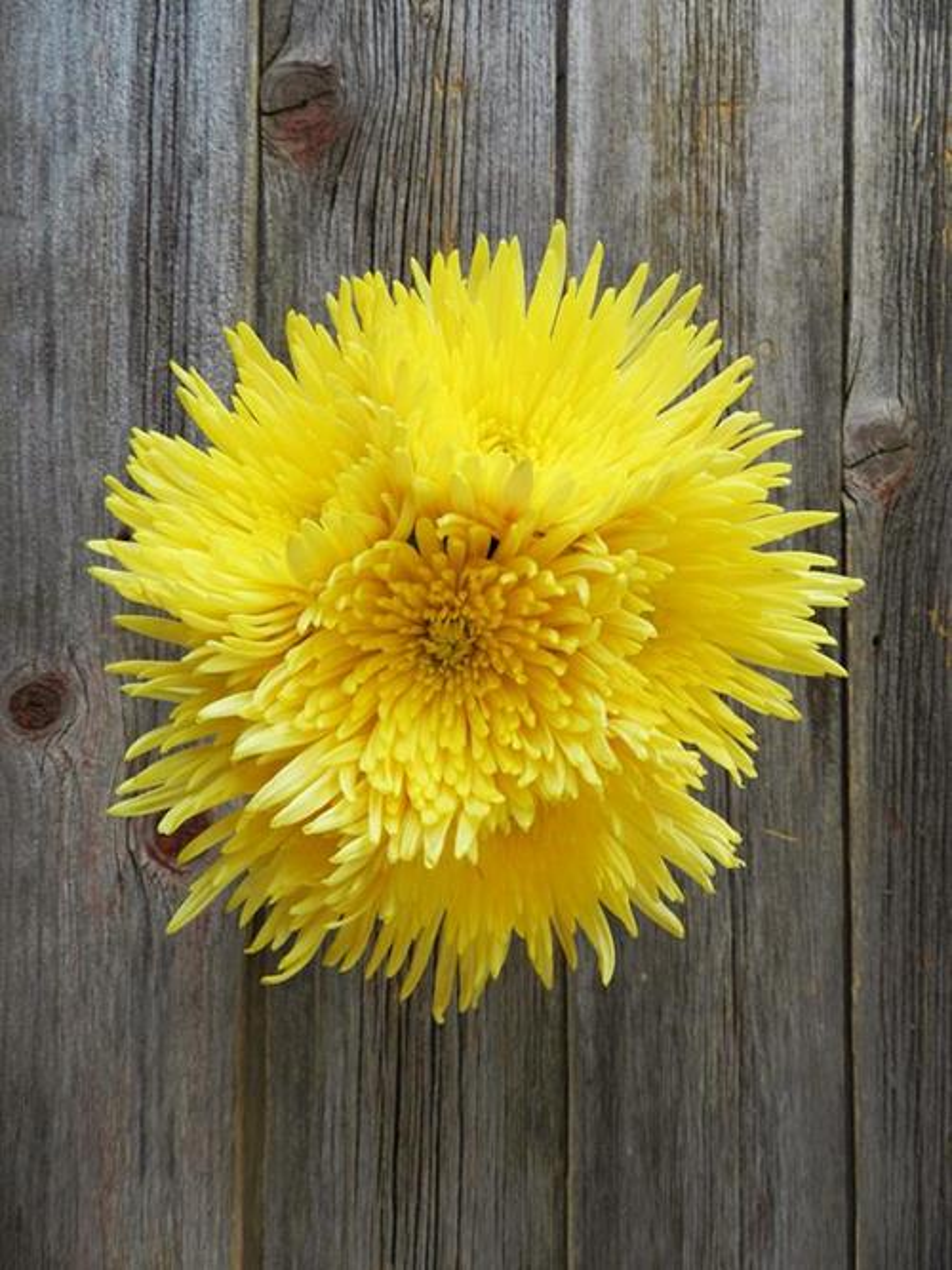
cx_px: 476
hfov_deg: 58.9
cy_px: 635
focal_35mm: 23
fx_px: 844
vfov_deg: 73.9
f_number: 3.4
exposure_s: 1/100
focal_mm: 4
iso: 160
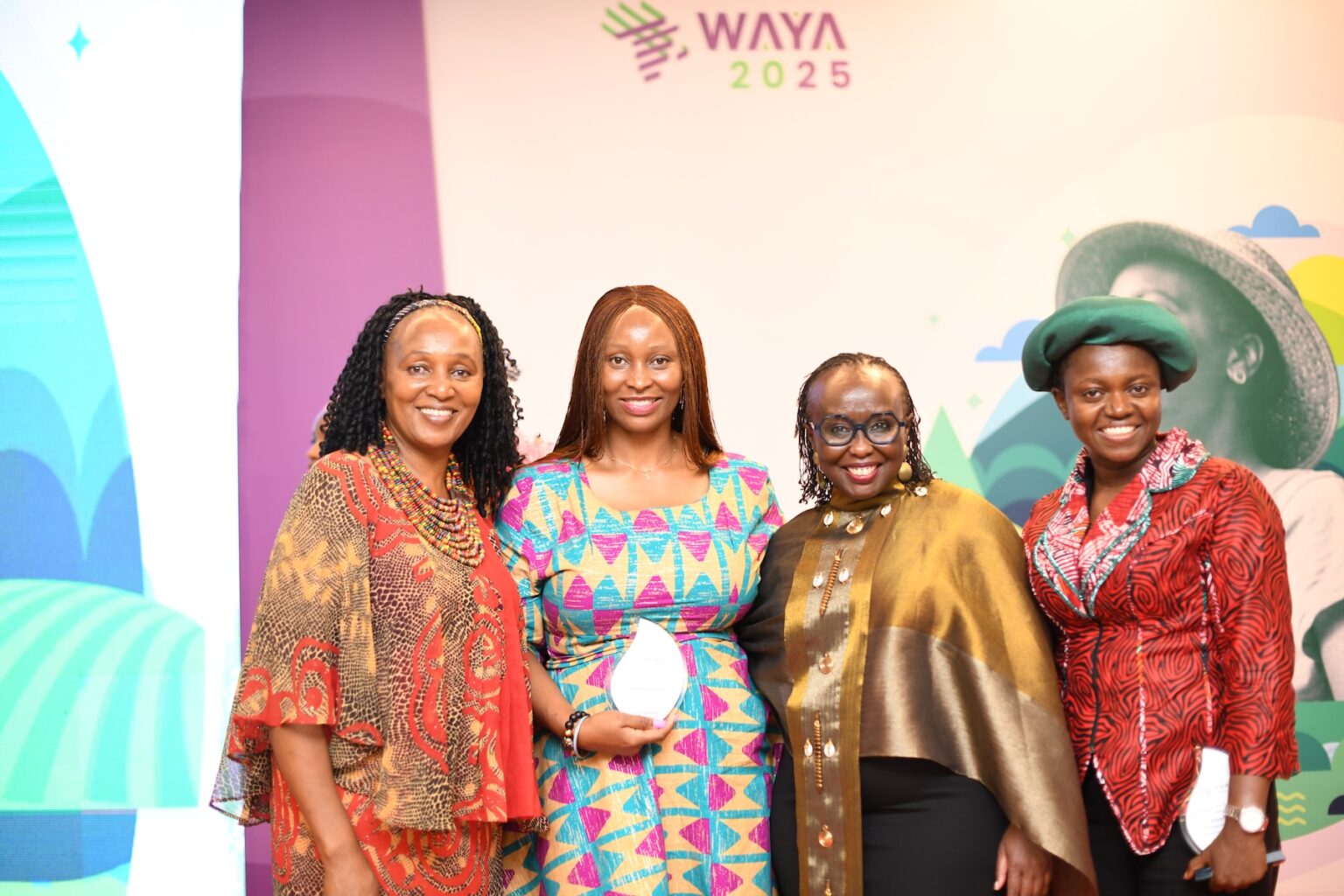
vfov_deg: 27.0
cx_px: 672
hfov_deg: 39.6
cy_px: 448
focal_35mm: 50
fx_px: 1867
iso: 800
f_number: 2
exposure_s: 1/80
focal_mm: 50
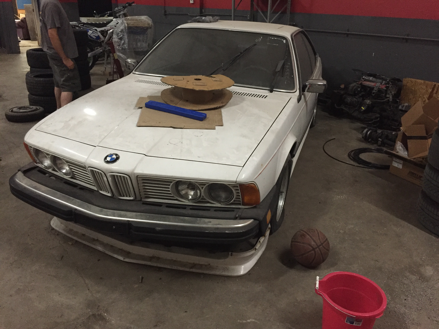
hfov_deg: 61.7
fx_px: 368
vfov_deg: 48.2
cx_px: 220
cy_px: 164
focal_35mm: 29
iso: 250
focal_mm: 4.15
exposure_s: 1/20
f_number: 2.2
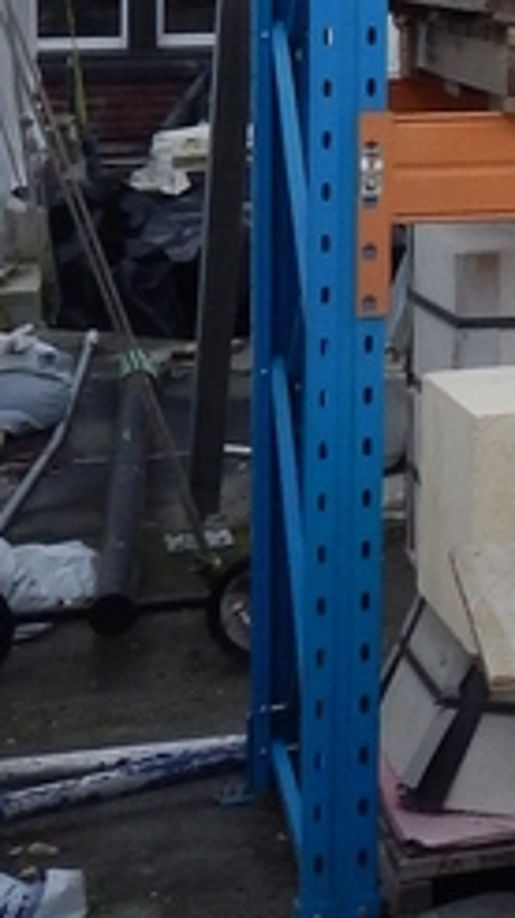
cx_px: 1441
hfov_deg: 9.2
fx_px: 2676
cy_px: -116
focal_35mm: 110
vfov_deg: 18.6
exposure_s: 1/400
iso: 125
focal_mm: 4
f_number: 6
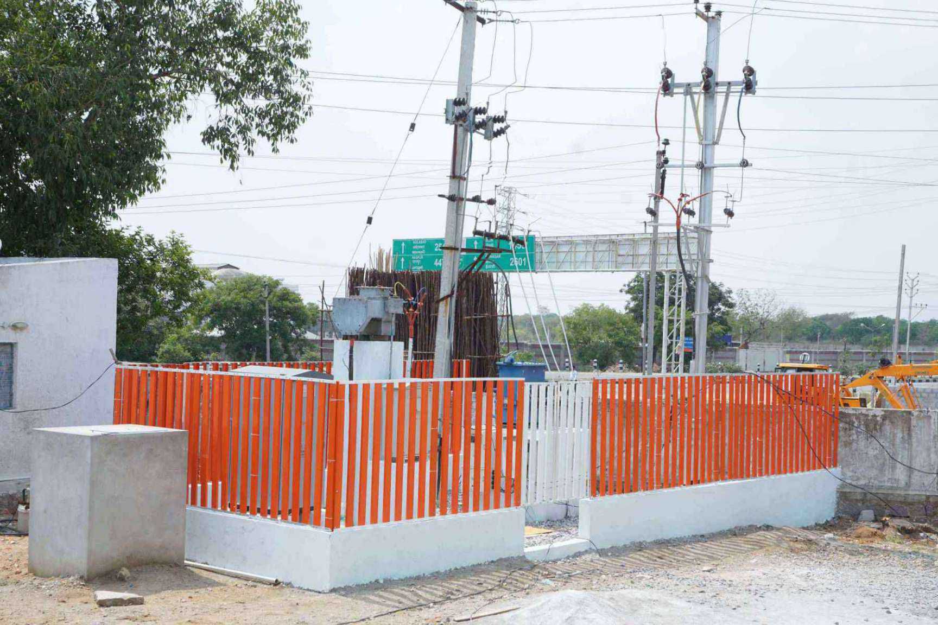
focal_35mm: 52
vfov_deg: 25.8
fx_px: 1368
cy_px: 312
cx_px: 469
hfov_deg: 37.9
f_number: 9
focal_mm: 35
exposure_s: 1/320
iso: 400
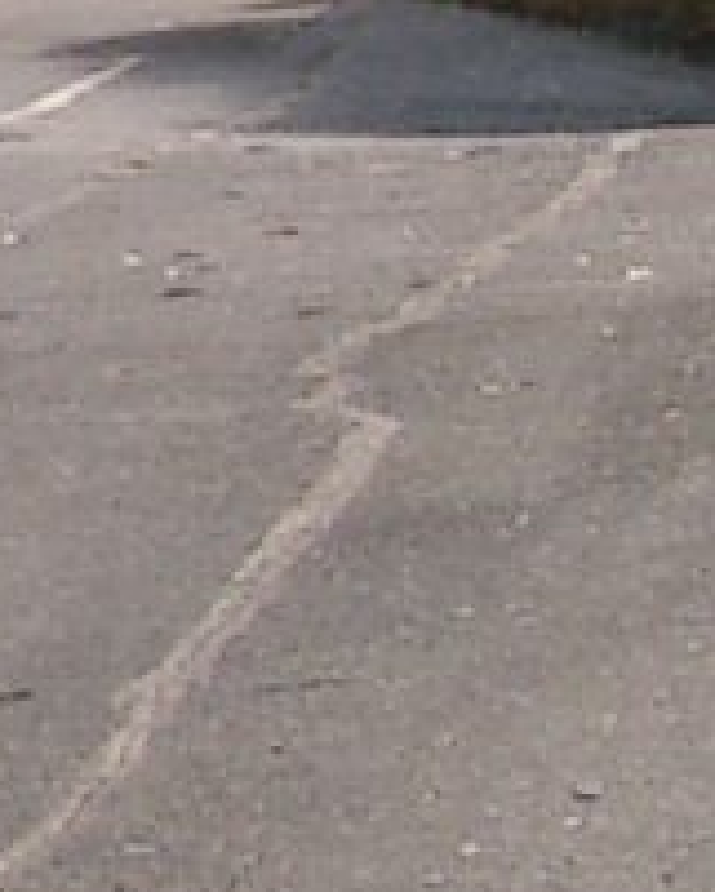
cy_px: 71
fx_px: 7612
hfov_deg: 5.1
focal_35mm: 288
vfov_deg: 6.7
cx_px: -1408
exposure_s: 1/500
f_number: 5
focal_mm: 7.6
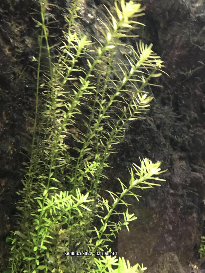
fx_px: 221
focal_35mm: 28
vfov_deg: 63.4
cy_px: 136
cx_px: 102
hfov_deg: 49.7
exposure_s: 1/6
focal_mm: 4
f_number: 1.8
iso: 100
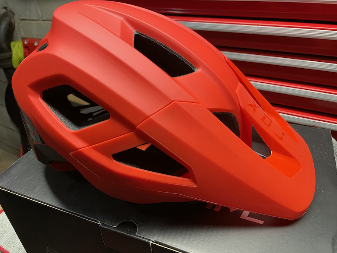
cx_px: 170
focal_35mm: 27
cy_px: 123
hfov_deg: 65.3
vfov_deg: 51.4
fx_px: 263
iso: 125
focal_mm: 4.2
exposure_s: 1/60
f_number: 1.6
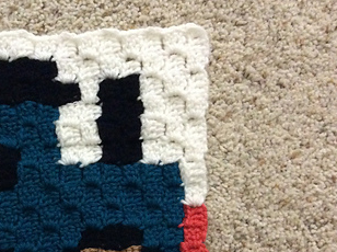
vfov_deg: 27.5
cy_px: 193
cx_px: 65
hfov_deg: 35.6
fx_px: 505
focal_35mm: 52
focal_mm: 3.3
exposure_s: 1/15
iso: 500
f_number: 2.4
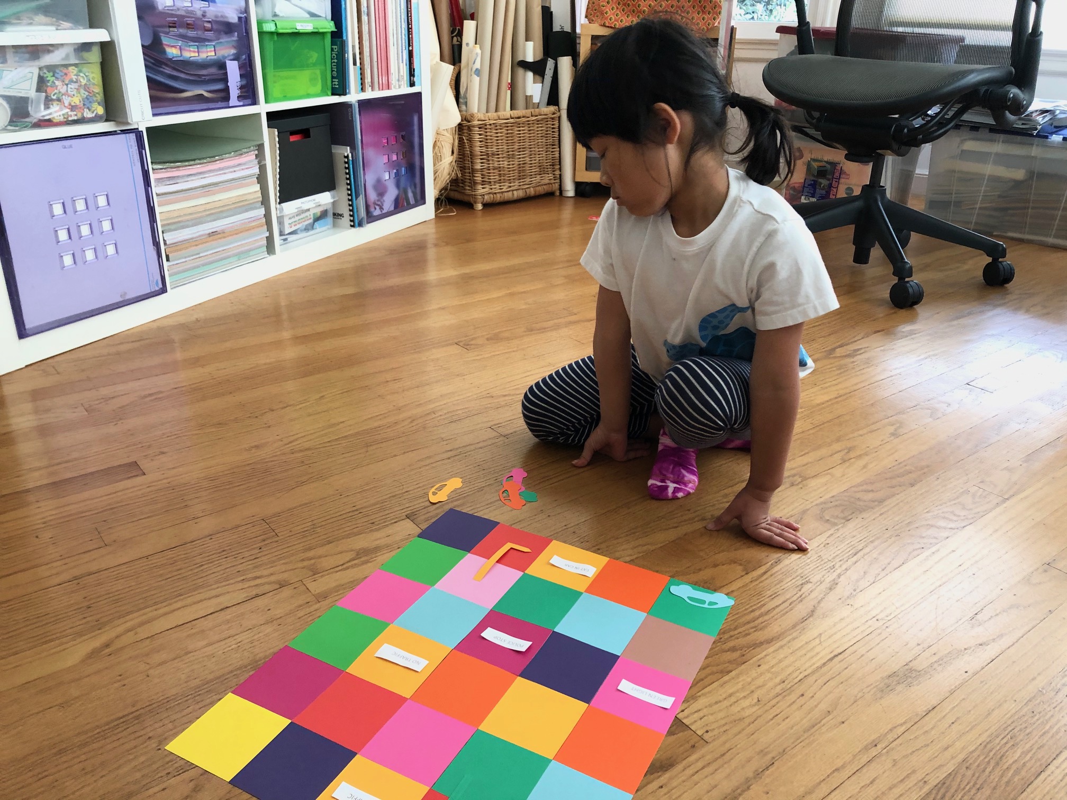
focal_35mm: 28
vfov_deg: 49.7
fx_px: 863
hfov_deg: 63.4
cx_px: 534
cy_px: 400
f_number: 1.8
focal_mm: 4
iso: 50
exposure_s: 1/15
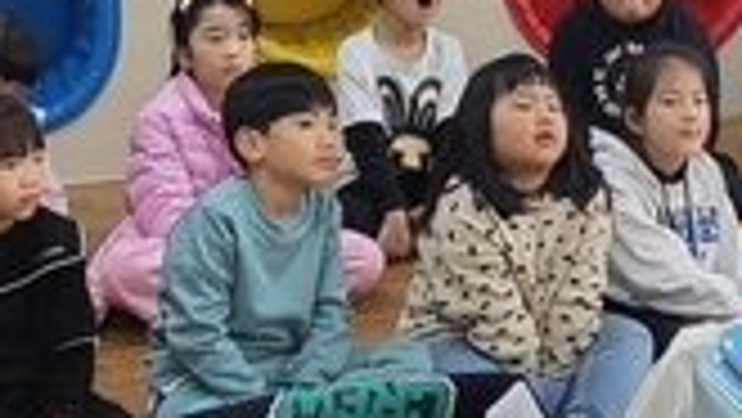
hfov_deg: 20.4
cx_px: 643
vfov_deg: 11.5
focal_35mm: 103
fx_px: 2027
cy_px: -135
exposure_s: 1/120
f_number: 1.8
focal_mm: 4.25
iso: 125
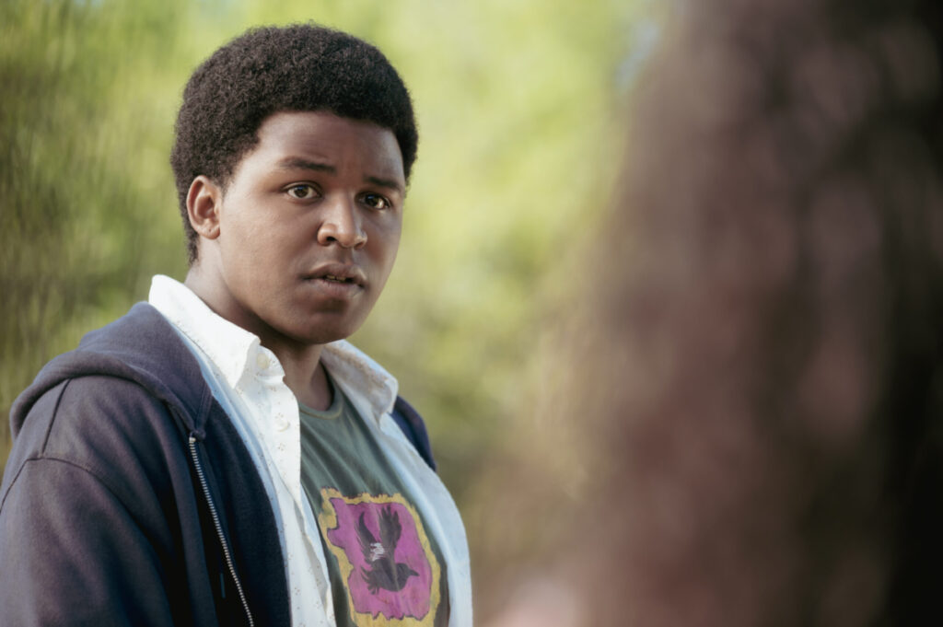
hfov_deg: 16.4
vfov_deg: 10.9
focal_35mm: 125
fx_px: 3272
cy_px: 314
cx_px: 472
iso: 400
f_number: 3.2
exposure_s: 1/640
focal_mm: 125
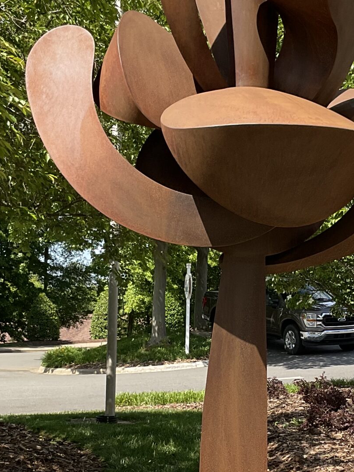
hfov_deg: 21.2
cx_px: 242
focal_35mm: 69
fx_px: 941
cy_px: 328
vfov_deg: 27.9
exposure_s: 1/929
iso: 16
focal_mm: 3
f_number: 1.8
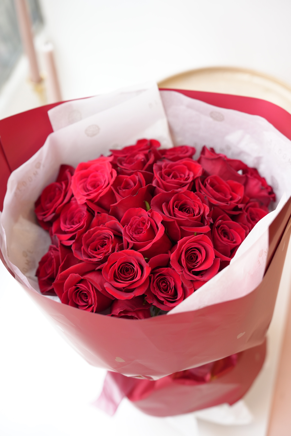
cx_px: 146
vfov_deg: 40.3
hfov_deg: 27.5
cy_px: 218
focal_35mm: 49
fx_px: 594
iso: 800
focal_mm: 49
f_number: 2.8
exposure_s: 1/250
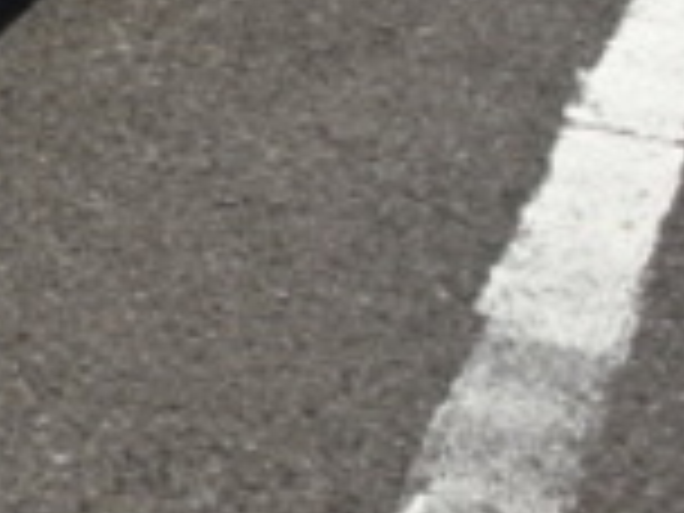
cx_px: -860
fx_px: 3537
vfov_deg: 7.9
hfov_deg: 9.9
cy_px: -585
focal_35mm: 179
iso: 80
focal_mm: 5.79
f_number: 4
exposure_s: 1/1000
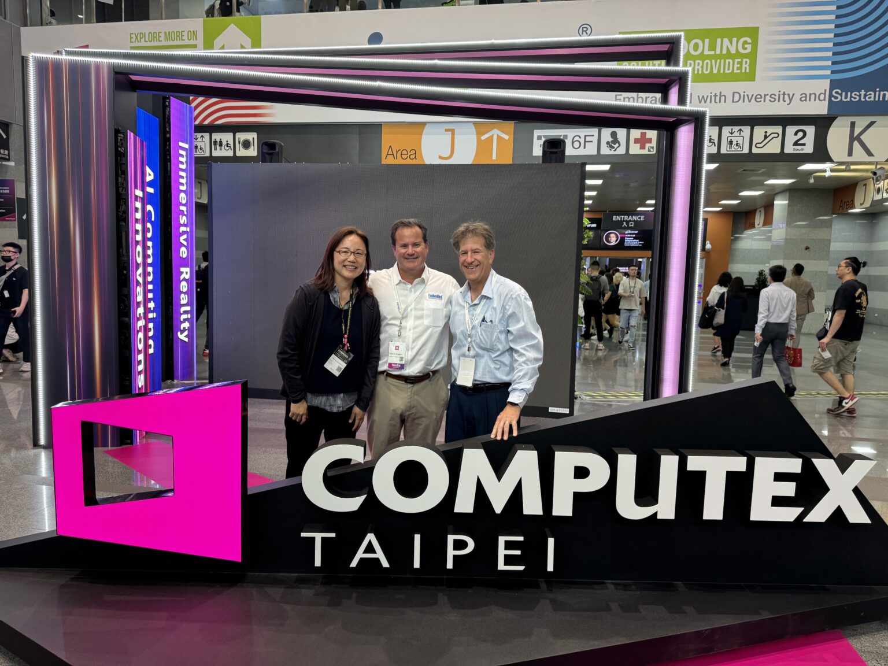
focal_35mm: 24
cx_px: 444
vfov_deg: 56.8
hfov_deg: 71.6
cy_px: 333
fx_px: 616
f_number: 1.78
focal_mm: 6.76
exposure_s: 1/120
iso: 160
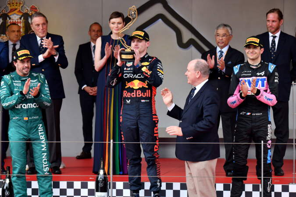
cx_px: 148
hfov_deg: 9.8
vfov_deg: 6.5
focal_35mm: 210
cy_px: 98
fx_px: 1727
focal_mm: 210
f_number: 5.3
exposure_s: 1/400
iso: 1000
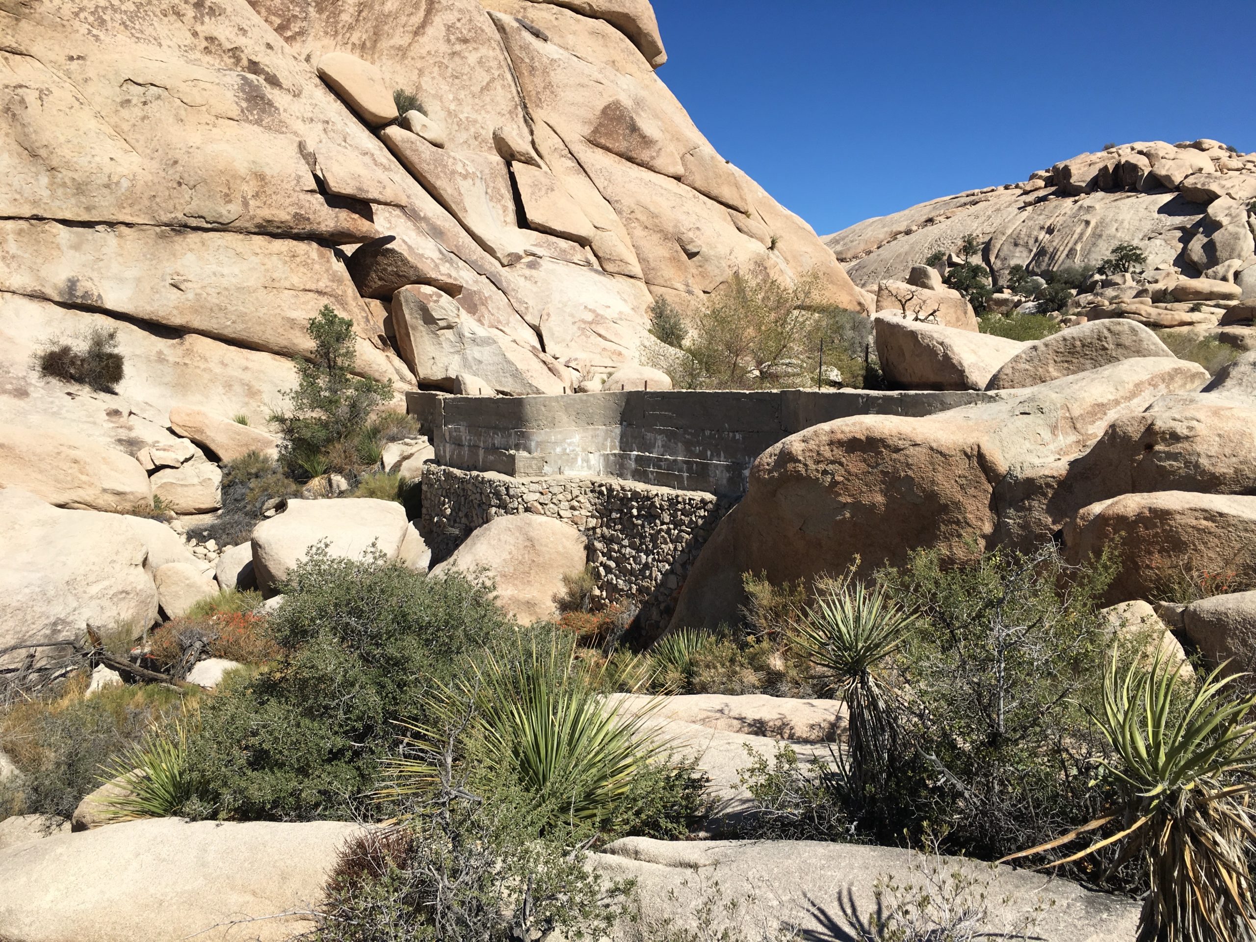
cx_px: 628
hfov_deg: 61.7
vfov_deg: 48.2
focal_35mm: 29
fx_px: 1052
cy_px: 471
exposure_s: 1/2137
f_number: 2.2
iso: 25
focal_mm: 4.15
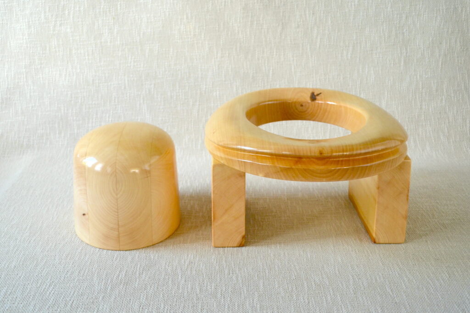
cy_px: 156
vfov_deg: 36.9
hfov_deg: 53.1
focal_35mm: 36
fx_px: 470
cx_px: 235
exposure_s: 1/80
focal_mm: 24
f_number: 4.5
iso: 200
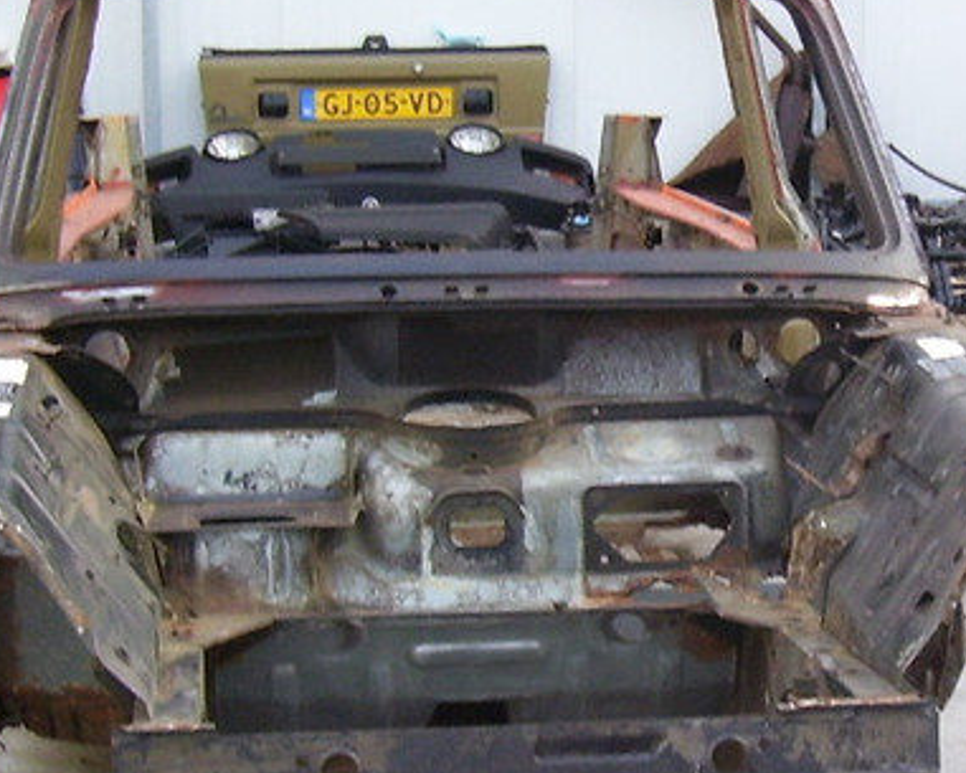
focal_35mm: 93
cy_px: 431
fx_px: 2660
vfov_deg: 16.5
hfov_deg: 20.3
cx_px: 813
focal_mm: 5.6
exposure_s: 1/30
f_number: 2.7
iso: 125
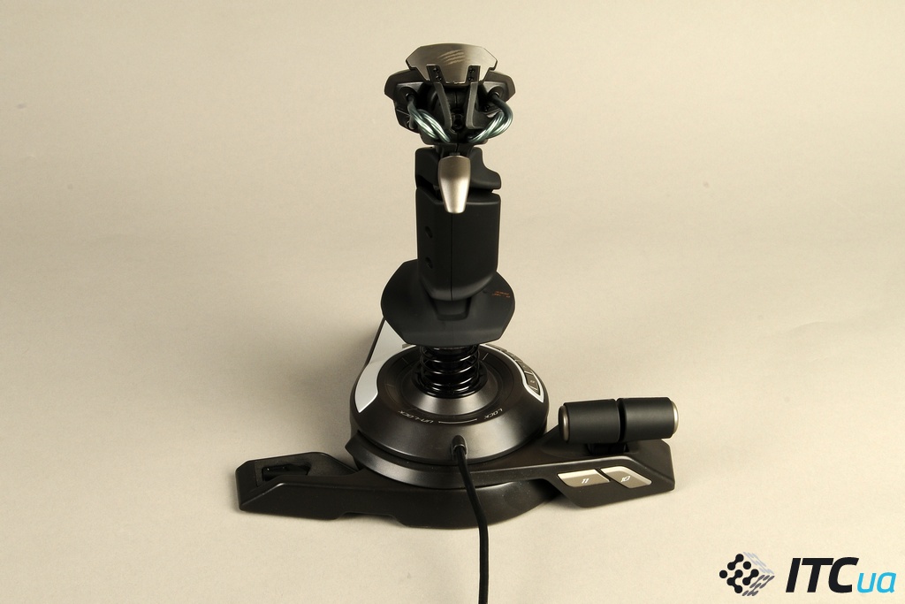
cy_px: 302
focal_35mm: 39
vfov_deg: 34.2
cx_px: 452
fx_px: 980
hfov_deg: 49.5
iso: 200
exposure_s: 1/80
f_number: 18
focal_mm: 26
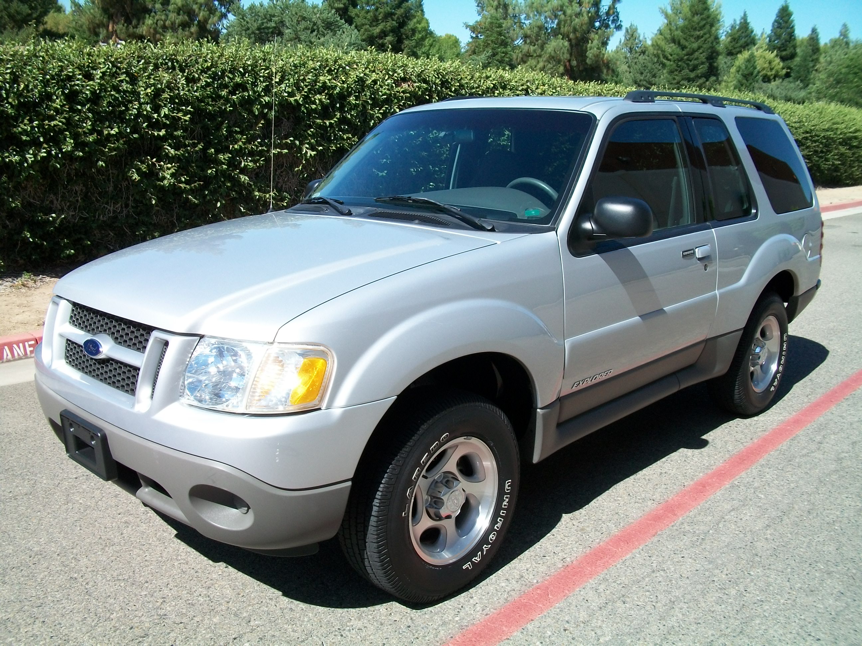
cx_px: 431
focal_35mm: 32
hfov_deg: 56.8
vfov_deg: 44.2
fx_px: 797
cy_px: 323
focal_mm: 5.7
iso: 80
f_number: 5.5
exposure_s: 1/250
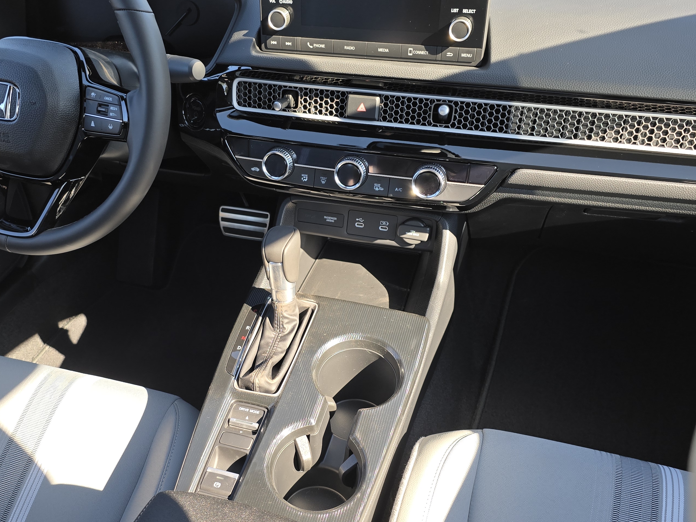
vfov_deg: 39.6
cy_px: 287
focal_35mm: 36
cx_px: 280
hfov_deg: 51.0
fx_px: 724
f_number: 1.7
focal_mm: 6.3
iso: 32
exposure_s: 1/180
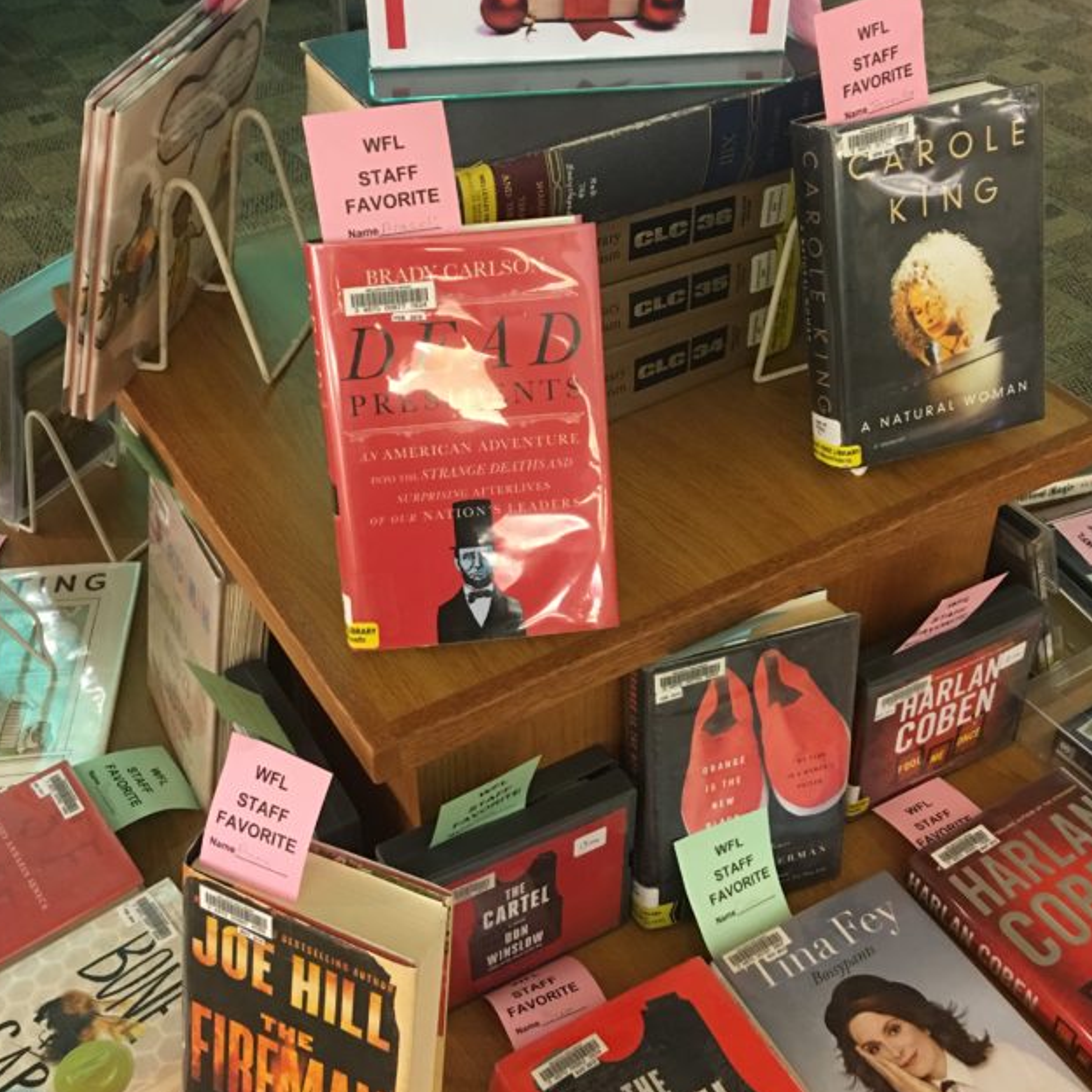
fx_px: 1499
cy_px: 489
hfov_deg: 40.0
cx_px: 564
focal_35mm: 42
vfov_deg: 40.0
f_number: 2.2
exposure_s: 1/15
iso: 80
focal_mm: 4.15
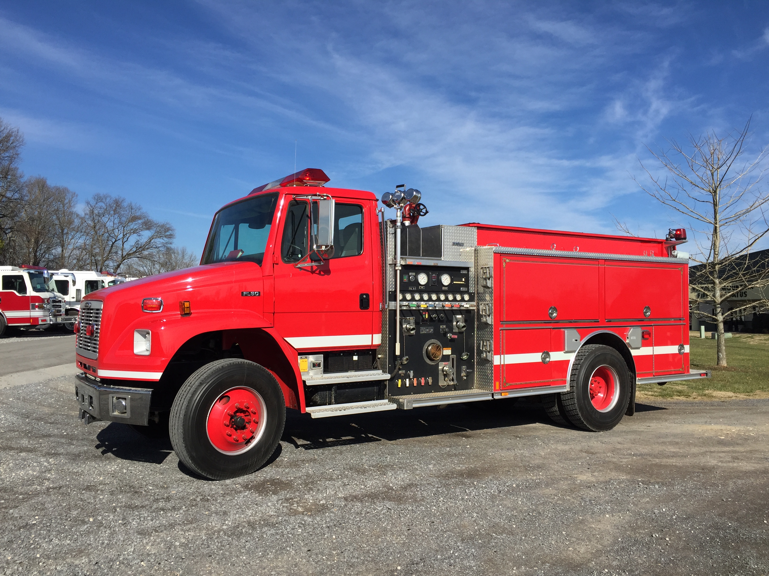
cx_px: 384
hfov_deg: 61.7
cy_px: 288
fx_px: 644
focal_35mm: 29
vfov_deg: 48.2
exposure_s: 1/2326
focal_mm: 4.15
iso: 32
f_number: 2.2
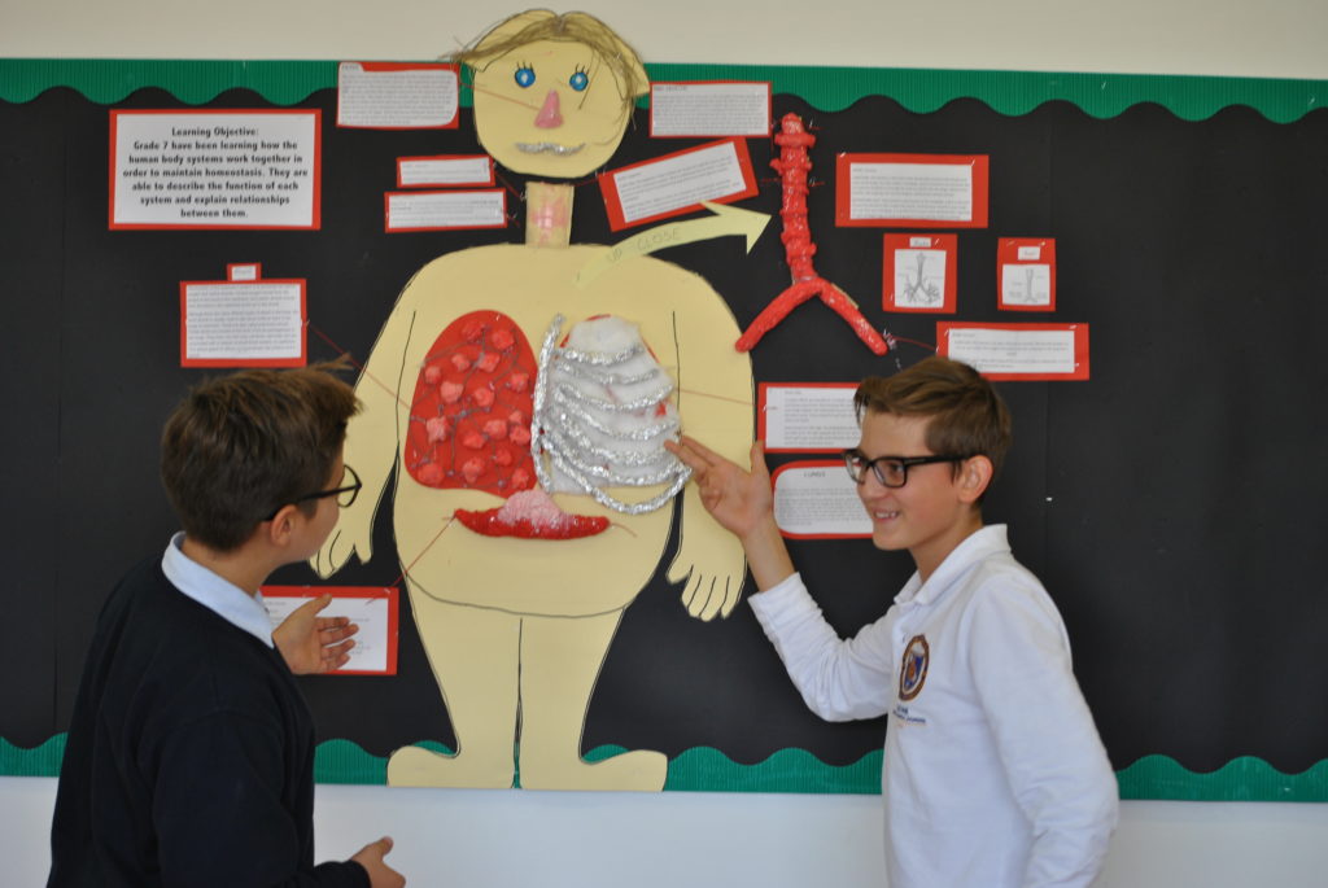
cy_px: 444
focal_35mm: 82
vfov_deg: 16.6
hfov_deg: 24.6
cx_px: 664
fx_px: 3046
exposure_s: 1/60
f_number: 4
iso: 200
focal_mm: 55
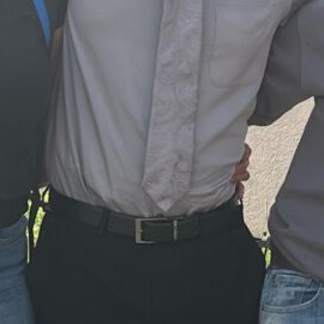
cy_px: 76
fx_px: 1843
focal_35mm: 174
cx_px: 316
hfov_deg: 10.0
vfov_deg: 10.0
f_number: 1.5
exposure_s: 1/3571
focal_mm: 5.7
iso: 50
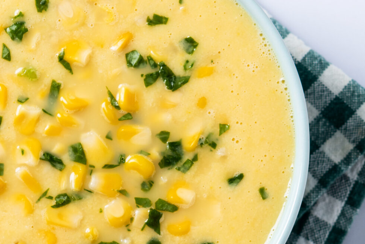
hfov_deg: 8.7
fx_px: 2393
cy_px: 136
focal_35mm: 236
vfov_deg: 5.8
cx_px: 310
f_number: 5.6
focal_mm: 60
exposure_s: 1/200
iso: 100
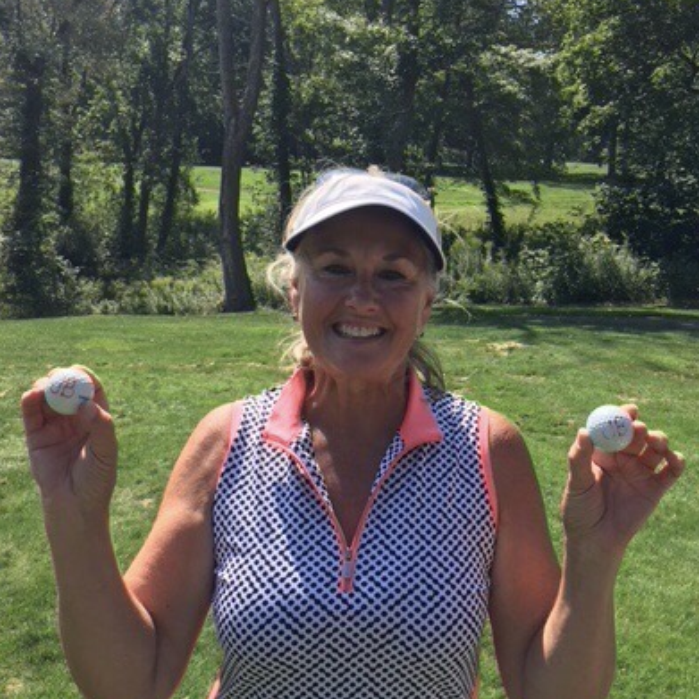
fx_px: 960
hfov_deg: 40.0
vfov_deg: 39.9
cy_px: 295
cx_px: 384
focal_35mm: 42
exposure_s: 1/754
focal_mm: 4.15
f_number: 2.2
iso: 25
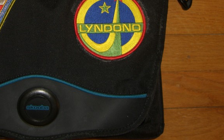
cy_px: 18
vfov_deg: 17.9
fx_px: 439
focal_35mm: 72
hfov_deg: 28.1
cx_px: 49
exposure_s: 1/30
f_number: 2.8
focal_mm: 7.9
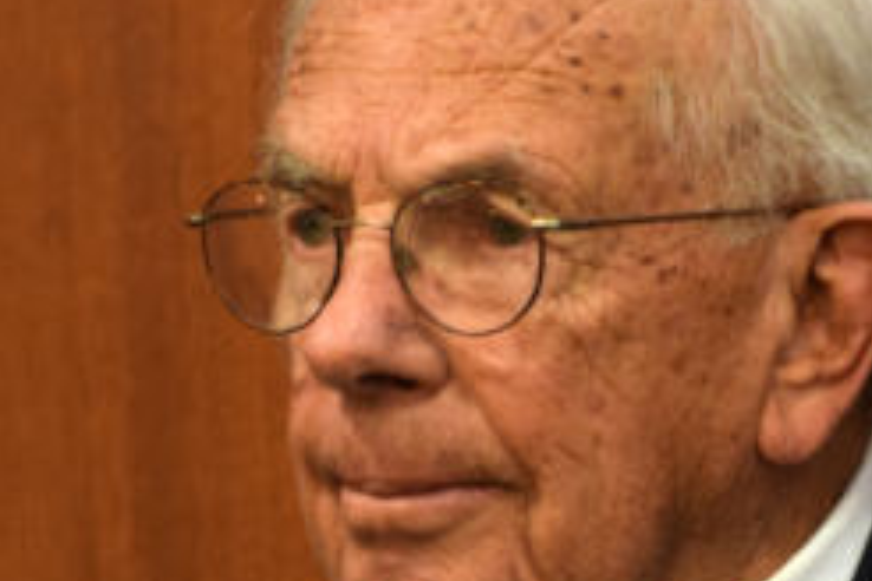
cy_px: 523
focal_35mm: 953
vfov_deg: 1.4
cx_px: 379
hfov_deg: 2.2
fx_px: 23082
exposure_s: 1/50
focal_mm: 240
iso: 1000
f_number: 5.3
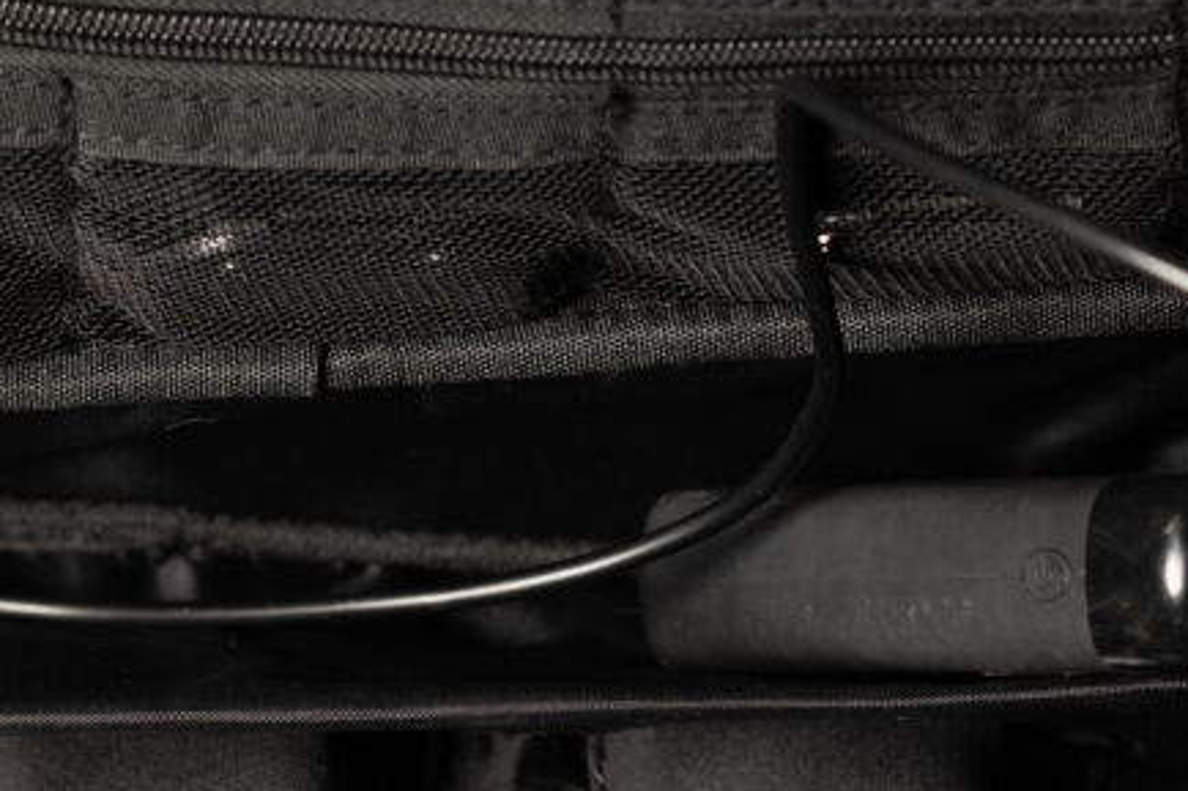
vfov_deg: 4.5
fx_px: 9929
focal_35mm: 301
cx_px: -219
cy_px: 1234
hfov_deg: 6.8
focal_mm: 85
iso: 100
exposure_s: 1/200
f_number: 4
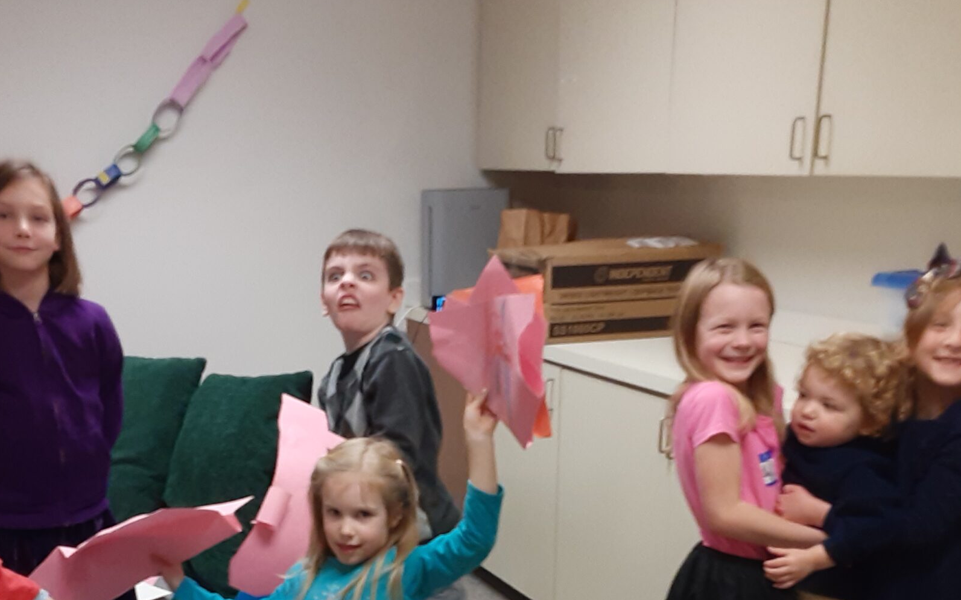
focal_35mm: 46
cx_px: 379
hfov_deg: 43.3
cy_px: 573
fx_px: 1205
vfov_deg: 26.7
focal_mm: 2.91
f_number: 1.9
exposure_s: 1/60
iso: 160
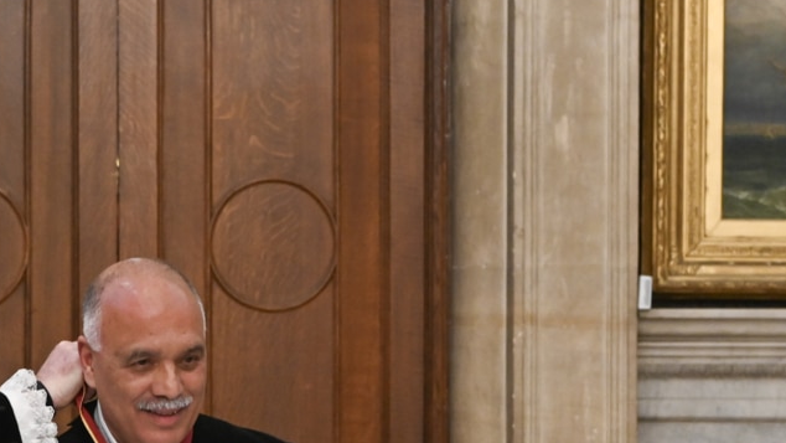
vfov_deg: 8.5
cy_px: 521
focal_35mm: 142
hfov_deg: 14.9
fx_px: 2960
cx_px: 41
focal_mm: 56
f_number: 4.5
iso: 3200
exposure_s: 1/100
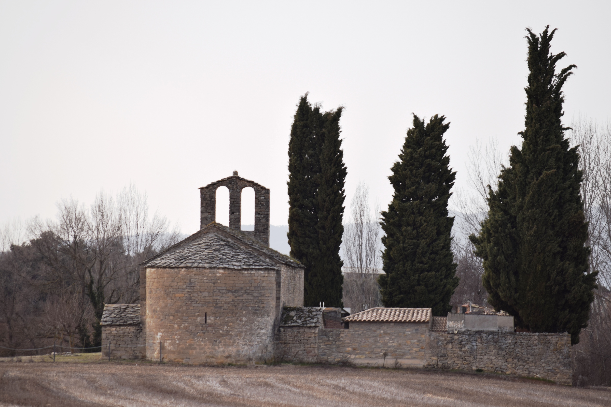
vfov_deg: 5.2
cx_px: 306
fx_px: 4455
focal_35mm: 262
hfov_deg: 7.8
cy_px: 204
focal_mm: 175
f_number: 7.1
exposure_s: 1/200
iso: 100
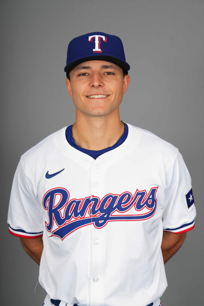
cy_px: 153
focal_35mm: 70
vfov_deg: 28.8
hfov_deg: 19.5
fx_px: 595
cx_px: 102
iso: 160
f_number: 8
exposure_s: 1/320
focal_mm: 70
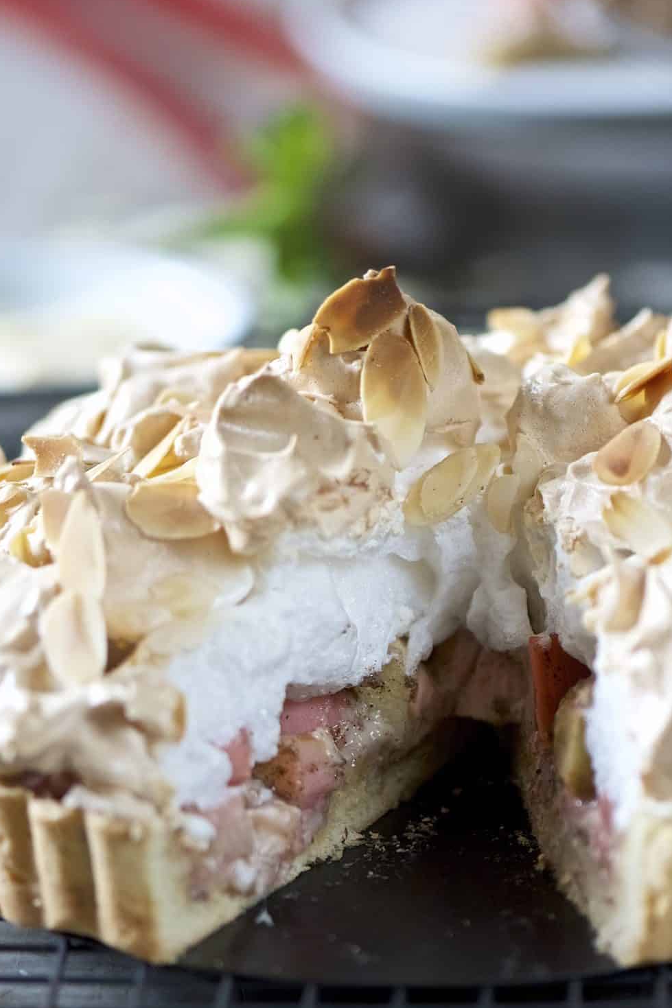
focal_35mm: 183
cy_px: 599
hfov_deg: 7.5
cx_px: 426
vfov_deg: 11.2
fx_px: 5125
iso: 450
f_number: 3
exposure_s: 1/125
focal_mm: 105
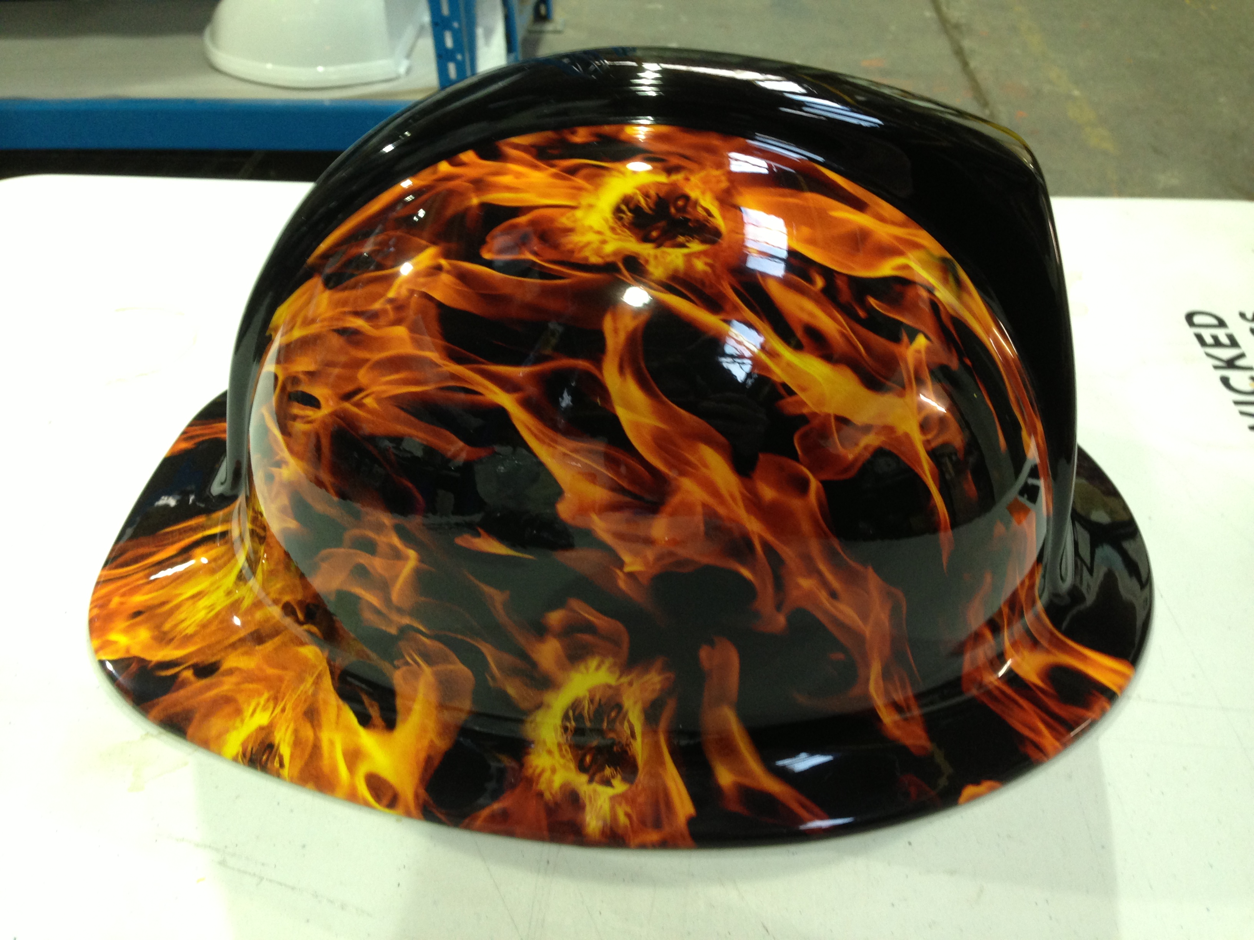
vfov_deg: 42.9
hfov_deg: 55.4
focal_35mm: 33
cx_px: 627
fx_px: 1195
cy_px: 470
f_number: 2.4
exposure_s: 1/20
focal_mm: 4.13
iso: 160
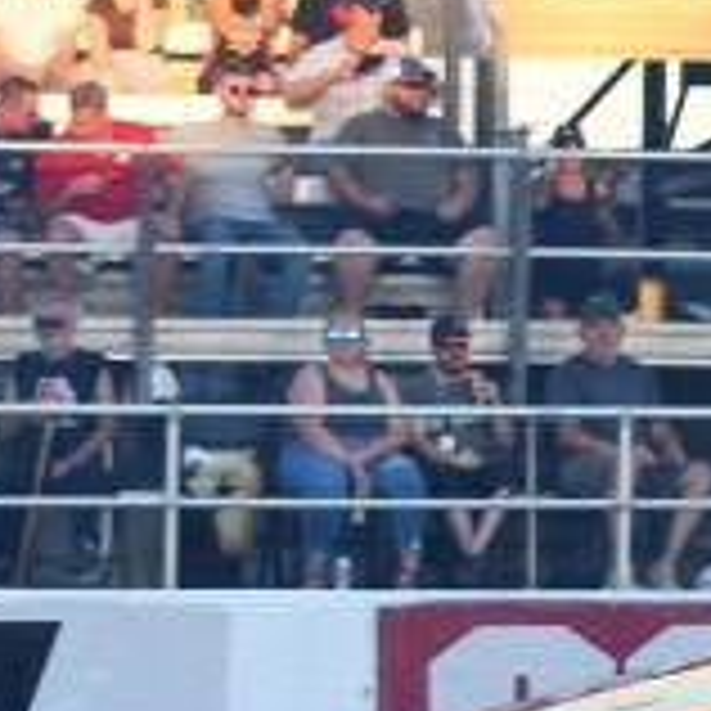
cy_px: 202
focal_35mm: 326
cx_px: 1825
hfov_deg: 5.2
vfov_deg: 5.4
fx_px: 7576
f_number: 6.3
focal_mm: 44
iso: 500
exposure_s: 1/400
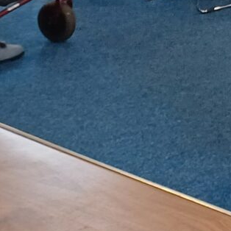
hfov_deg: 9.1
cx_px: 741
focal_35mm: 144
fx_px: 1087
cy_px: -230
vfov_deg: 11.0
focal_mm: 4.65
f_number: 1.8
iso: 200
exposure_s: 1/50
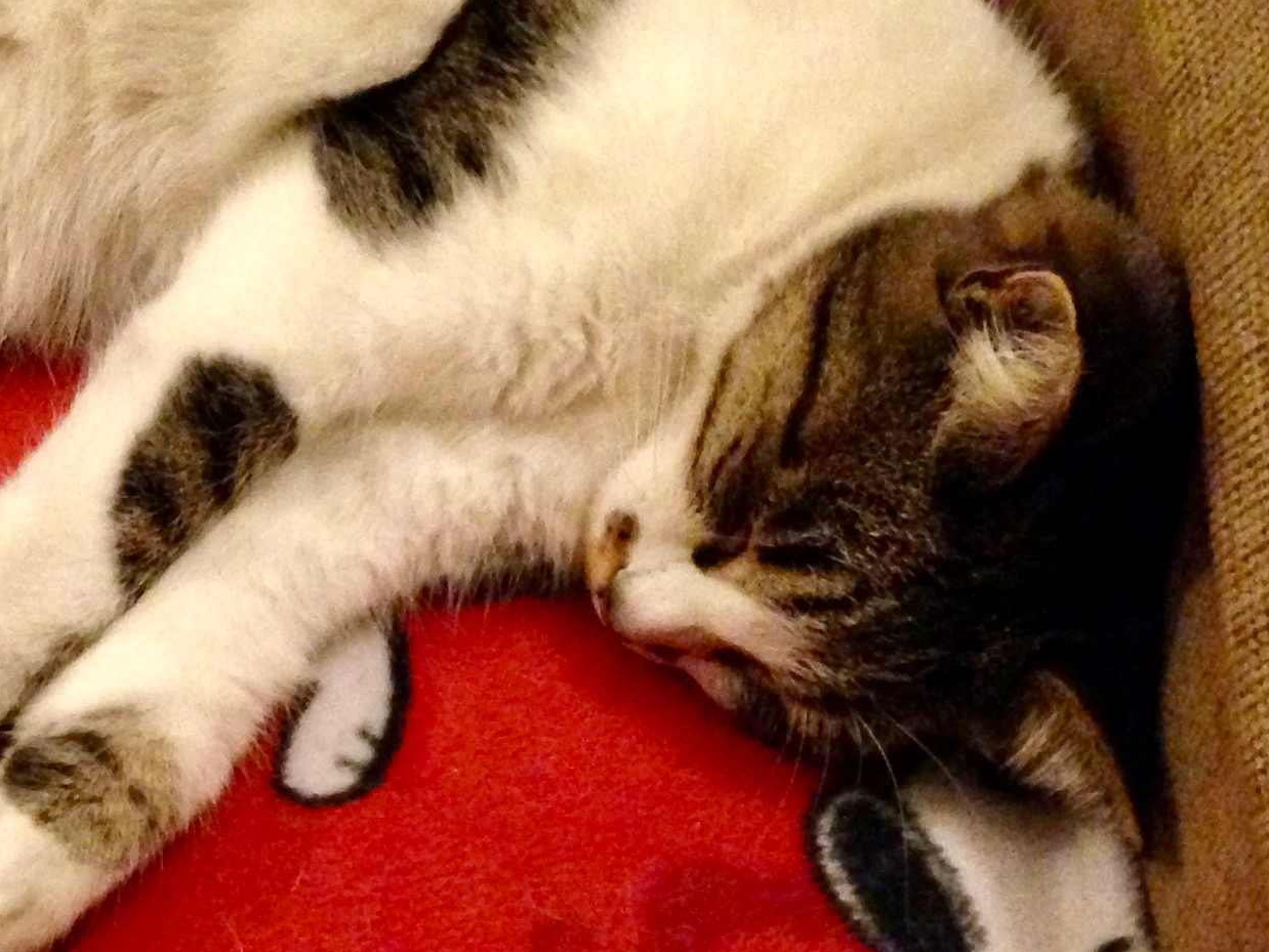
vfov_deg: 16.9
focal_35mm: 87
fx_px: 3190
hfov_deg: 22.0
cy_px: 646
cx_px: 147
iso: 500
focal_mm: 4.12
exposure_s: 1/15
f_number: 2.4
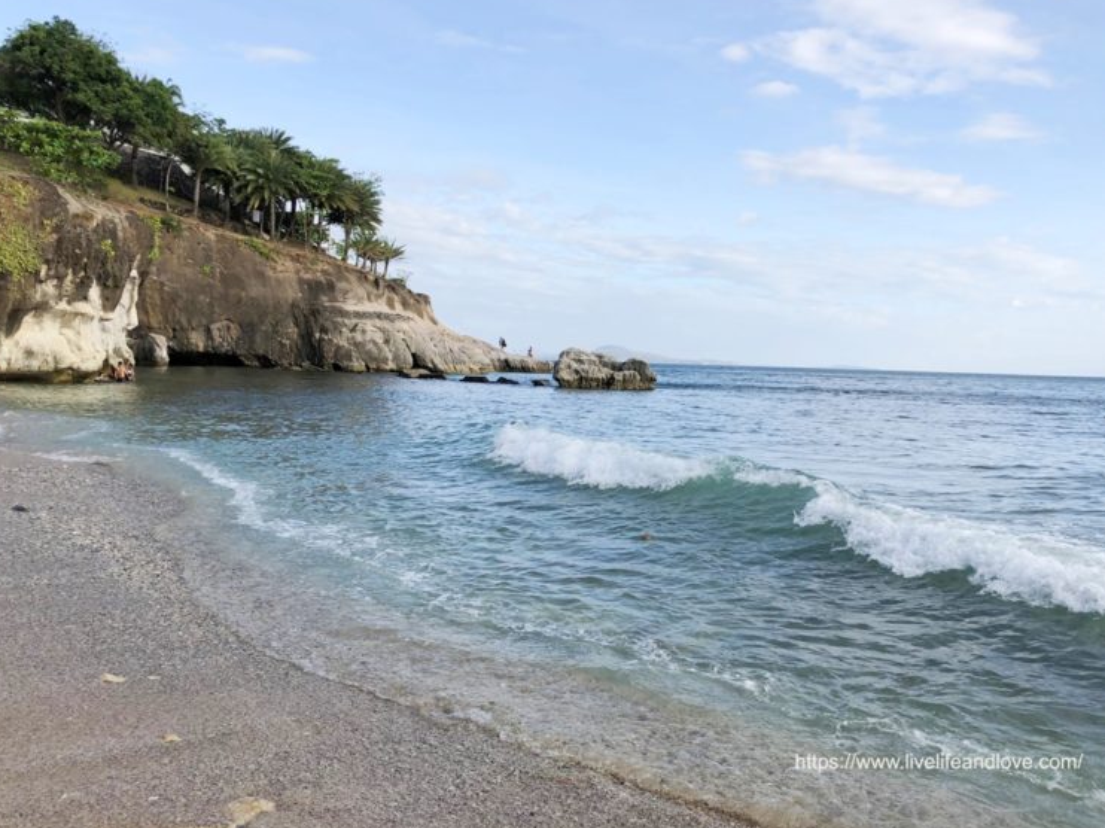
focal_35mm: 29
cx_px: 554
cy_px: 408
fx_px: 925
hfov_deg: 61.7
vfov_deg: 48.2
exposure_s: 1/1412
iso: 20
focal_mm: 3.99
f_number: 1.8
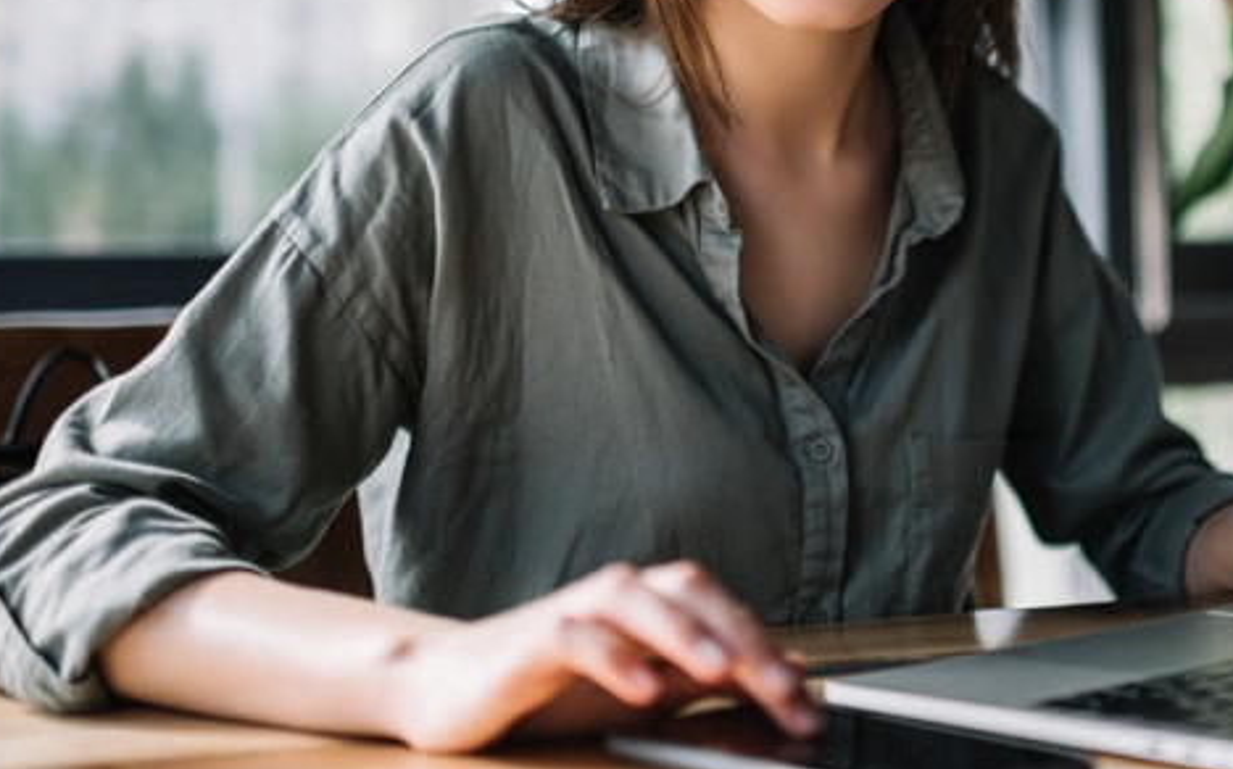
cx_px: 975
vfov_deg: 21.1
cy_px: 178
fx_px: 2049
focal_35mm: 61
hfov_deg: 32.6
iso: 200
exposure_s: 1/800
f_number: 1.4
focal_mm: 35
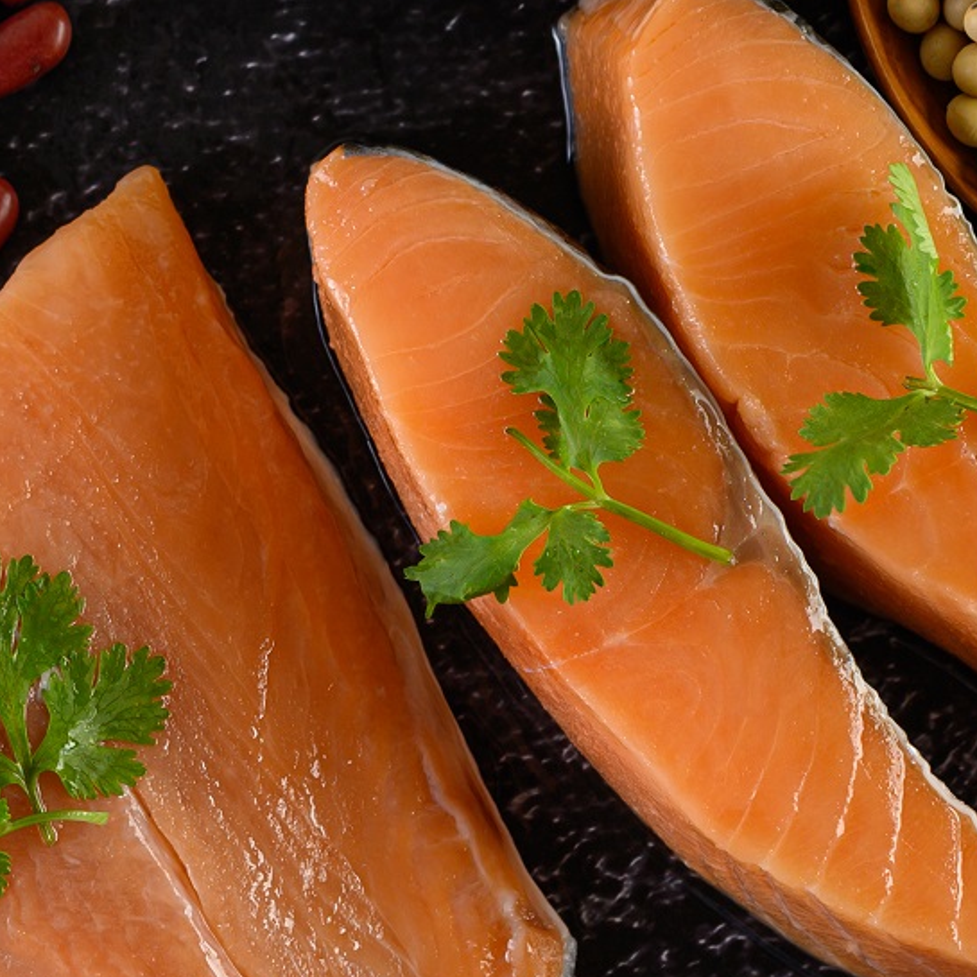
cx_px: -18
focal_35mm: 187
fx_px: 5971
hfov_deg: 9.3
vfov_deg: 9.4
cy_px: 502
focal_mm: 60
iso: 100
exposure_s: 1/125
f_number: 8
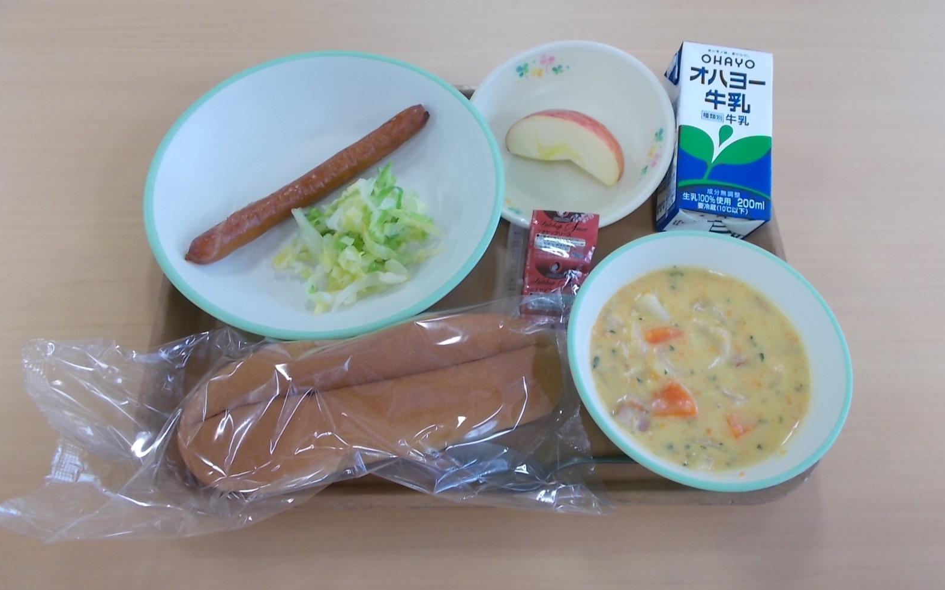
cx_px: 478
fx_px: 721
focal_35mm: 28
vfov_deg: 44.5
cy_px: 311
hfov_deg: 66.5
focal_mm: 4.6
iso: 140
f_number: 3.2
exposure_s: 1/25
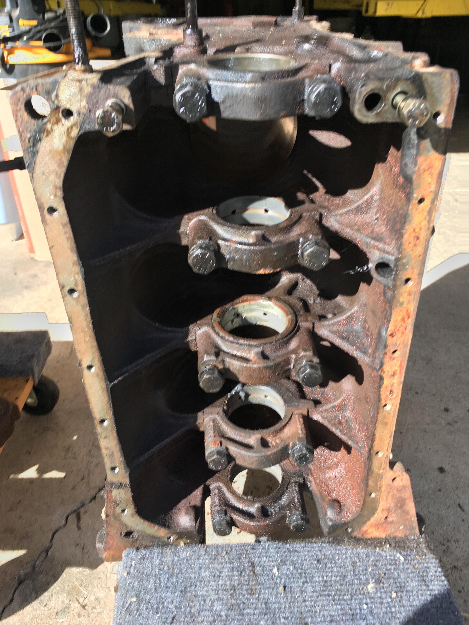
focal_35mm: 29
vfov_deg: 61.7
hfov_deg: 48.2
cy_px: 312
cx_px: 234
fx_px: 524
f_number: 2.2
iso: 25
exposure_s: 1/223
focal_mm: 4.15
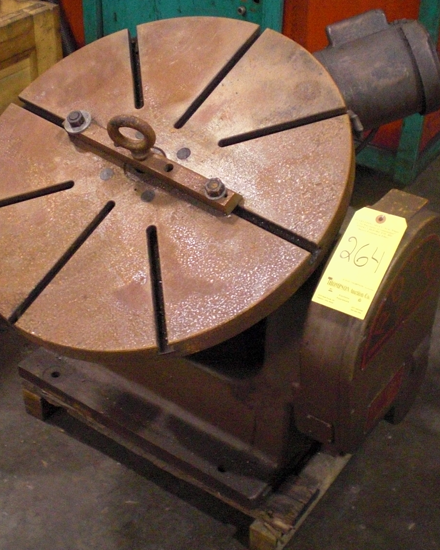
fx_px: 814
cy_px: 272
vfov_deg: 37.3
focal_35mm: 50
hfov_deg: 30.2
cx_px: 194
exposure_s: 1/25
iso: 800
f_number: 3.1
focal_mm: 6.3
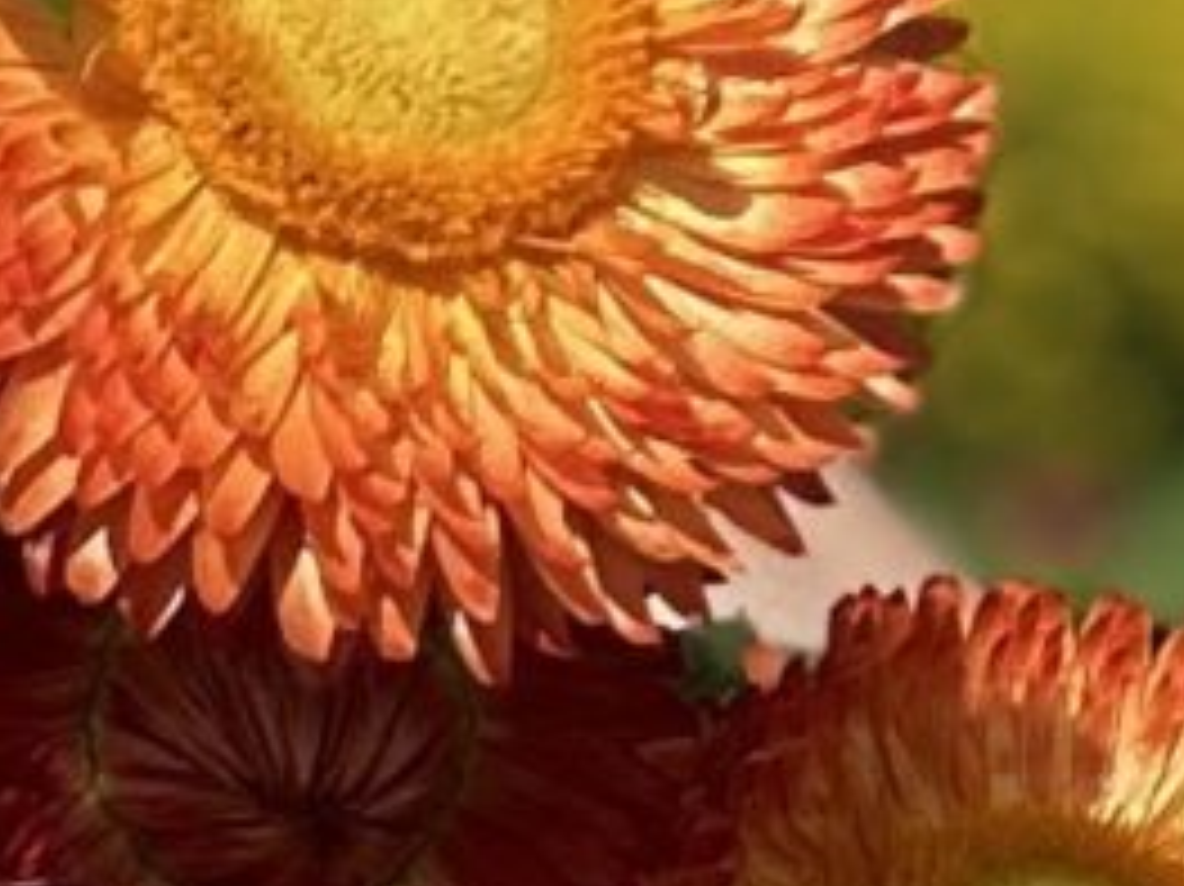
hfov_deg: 14.6
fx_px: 4000
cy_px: 54
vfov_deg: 12.5
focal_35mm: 117
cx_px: -1013
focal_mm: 2.69
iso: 25
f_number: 1.9
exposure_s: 1/1316
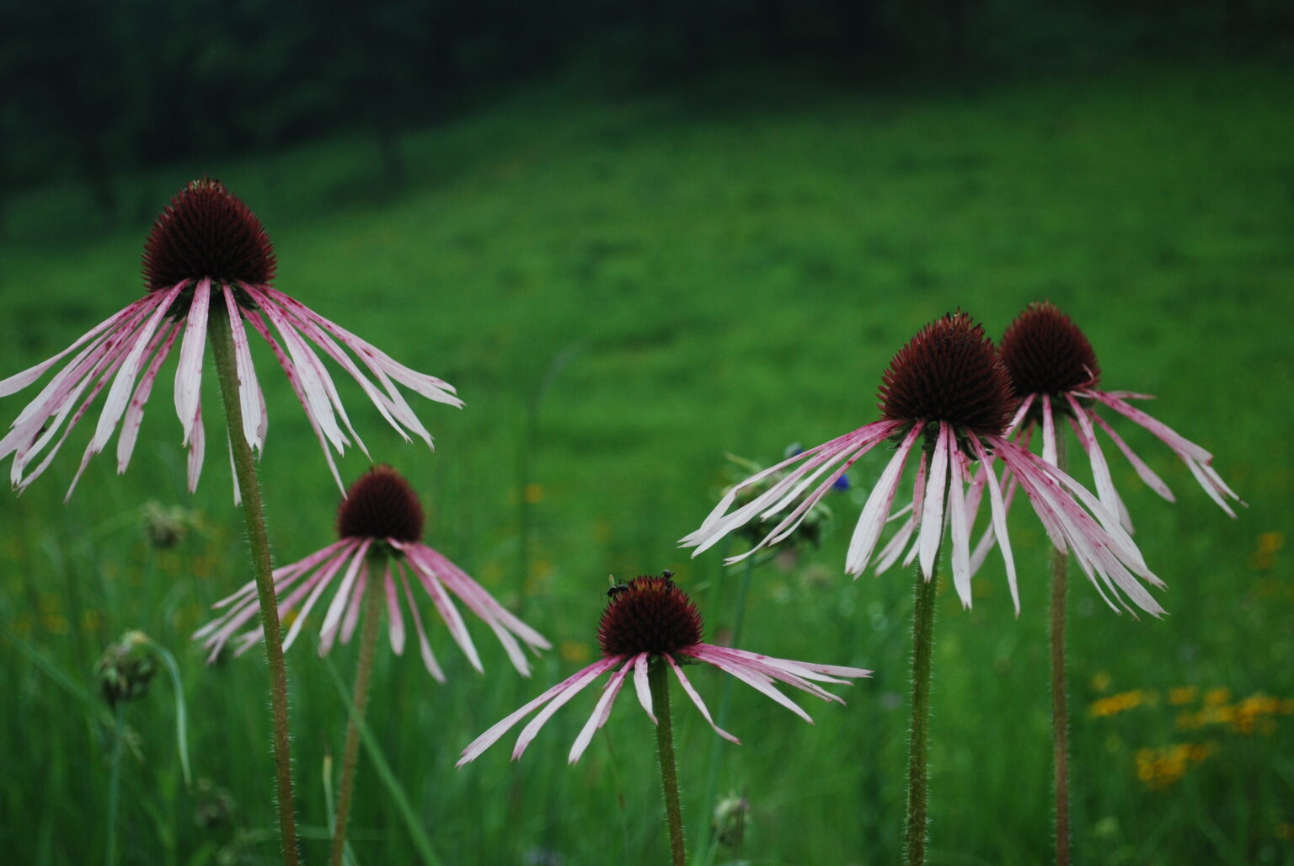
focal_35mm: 63
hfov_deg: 31.9
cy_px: 433
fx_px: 2267
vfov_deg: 21.6
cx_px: 647
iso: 400
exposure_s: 1/640
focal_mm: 42
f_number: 5.3
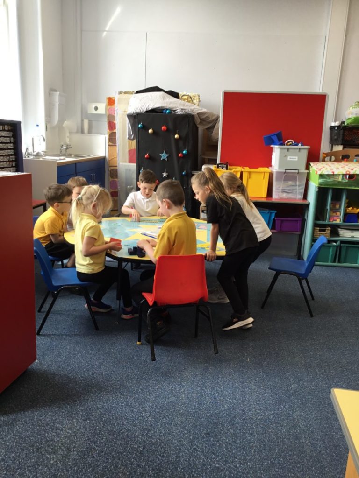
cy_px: 239
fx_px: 429
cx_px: 180
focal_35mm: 31
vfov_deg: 58.4
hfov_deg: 45.4
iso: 25
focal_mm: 3.3
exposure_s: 1/50
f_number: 2.4
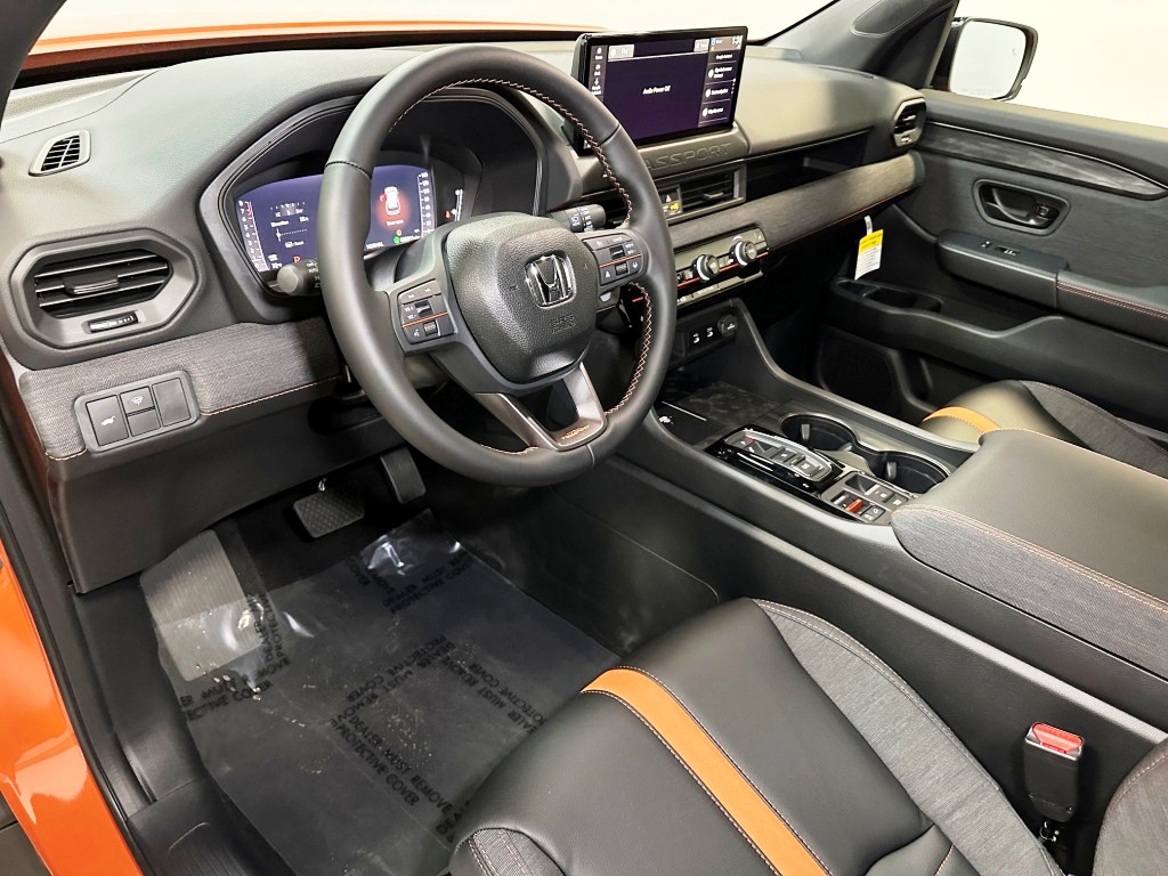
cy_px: 438
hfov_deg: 71.6
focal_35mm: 24
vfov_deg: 56.8
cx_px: 584
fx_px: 810
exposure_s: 1/30
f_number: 1.78
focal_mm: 6.86
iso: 1000
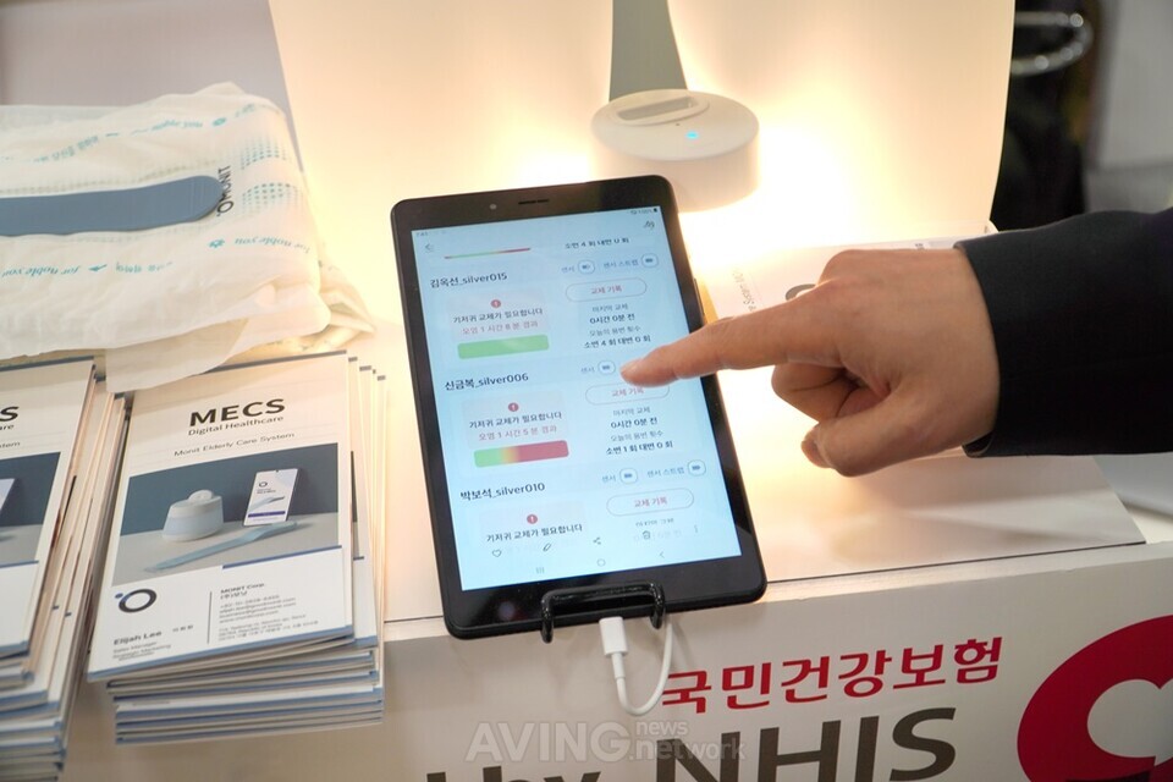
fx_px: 1662
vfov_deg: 26.5
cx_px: 586
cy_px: 391
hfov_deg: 38.9
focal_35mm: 51
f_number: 4
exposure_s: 1/60
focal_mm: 34
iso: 125
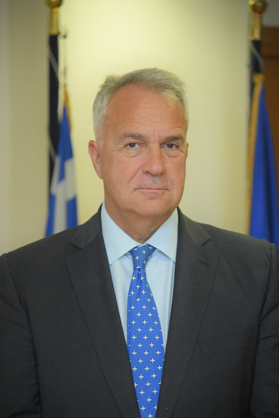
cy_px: 209
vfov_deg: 17.1
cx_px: 140
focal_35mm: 120
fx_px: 1395
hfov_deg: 11.4
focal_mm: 120
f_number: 4
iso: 2500
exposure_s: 1/250
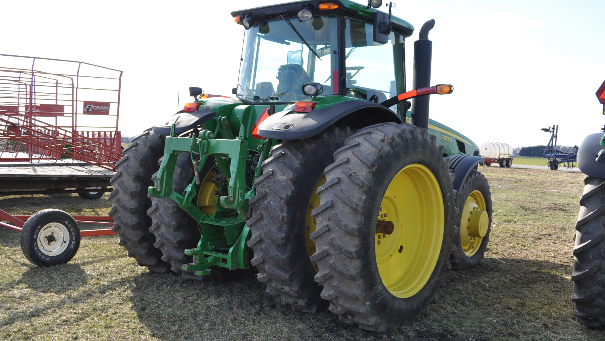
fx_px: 610
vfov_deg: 31.2
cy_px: 183
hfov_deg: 52.8
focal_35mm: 38
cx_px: 302
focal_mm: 24
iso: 200
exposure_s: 1/200
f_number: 7.1
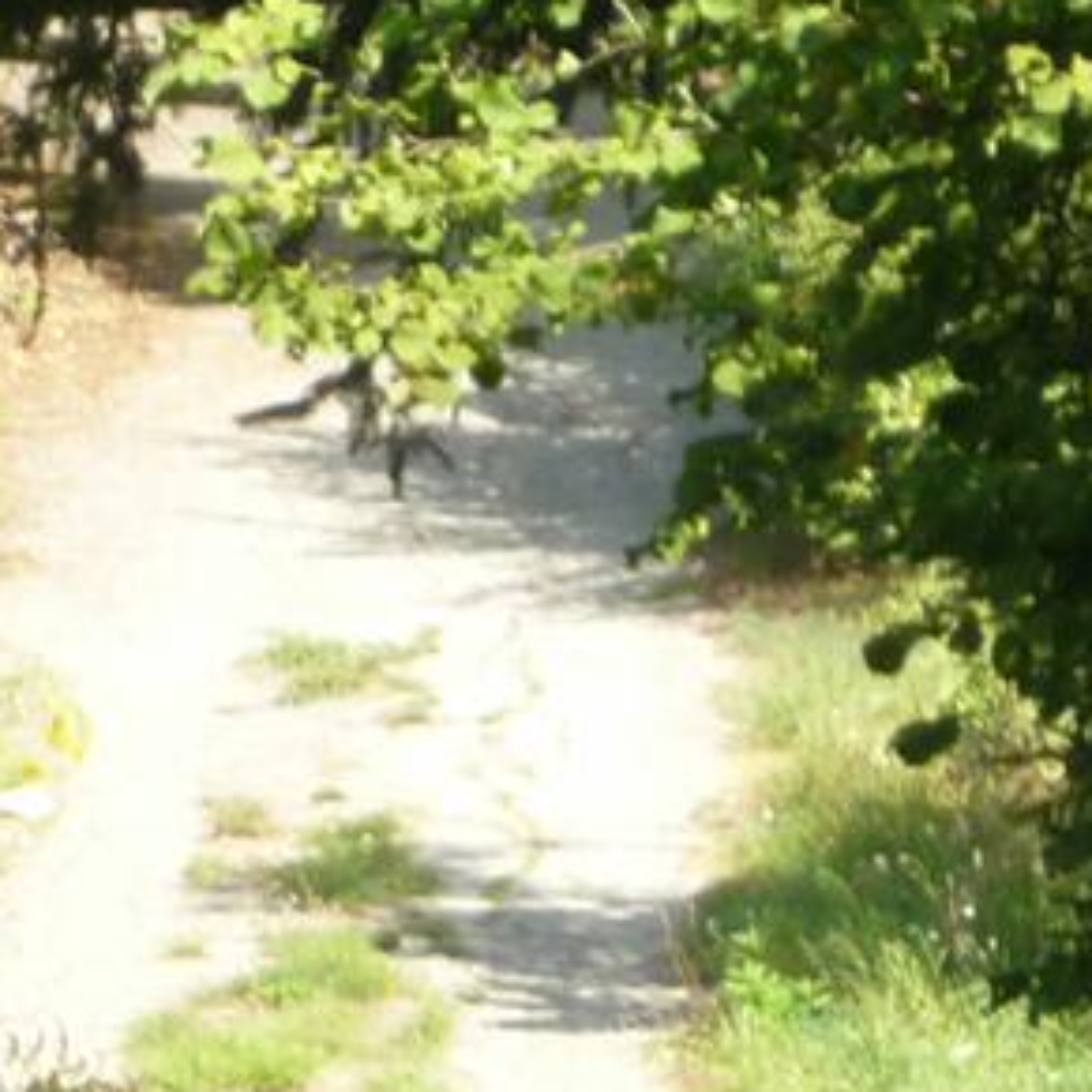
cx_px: 1313
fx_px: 13027
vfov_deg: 4.8
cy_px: 1501
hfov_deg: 4.8
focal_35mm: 365
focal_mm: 16.5
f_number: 5.1
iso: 125
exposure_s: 1/125
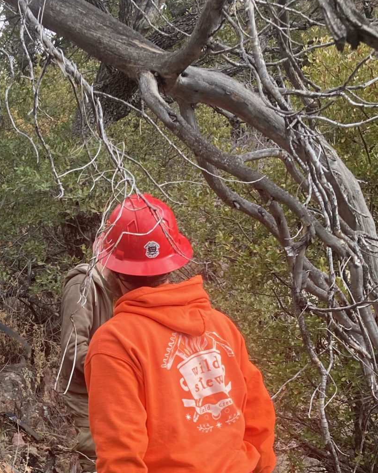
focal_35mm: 69
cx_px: -10
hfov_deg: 21.3
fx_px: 965
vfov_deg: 27.0
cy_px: 383
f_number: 1.8
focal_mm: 3.99
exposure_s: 1/274
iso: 20
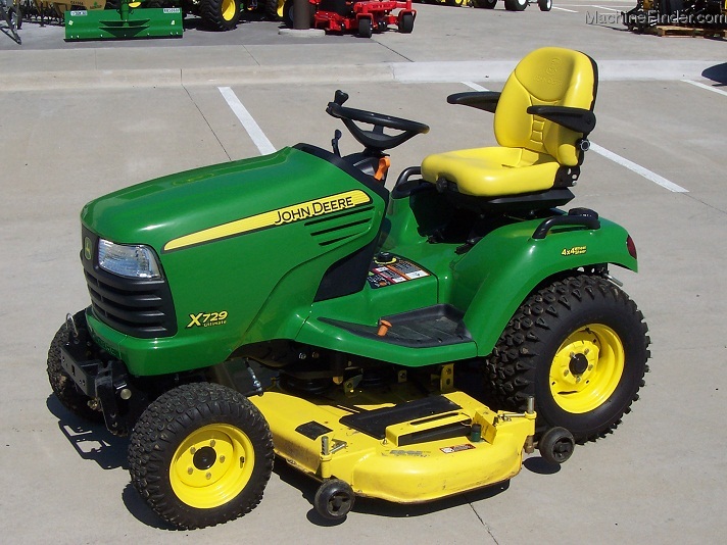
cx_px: 364
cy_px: 272
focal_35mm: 57
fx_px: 1197
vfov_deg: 25.7
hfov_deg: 33.8
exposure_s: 1/750
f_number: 6.7
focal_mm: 8.6
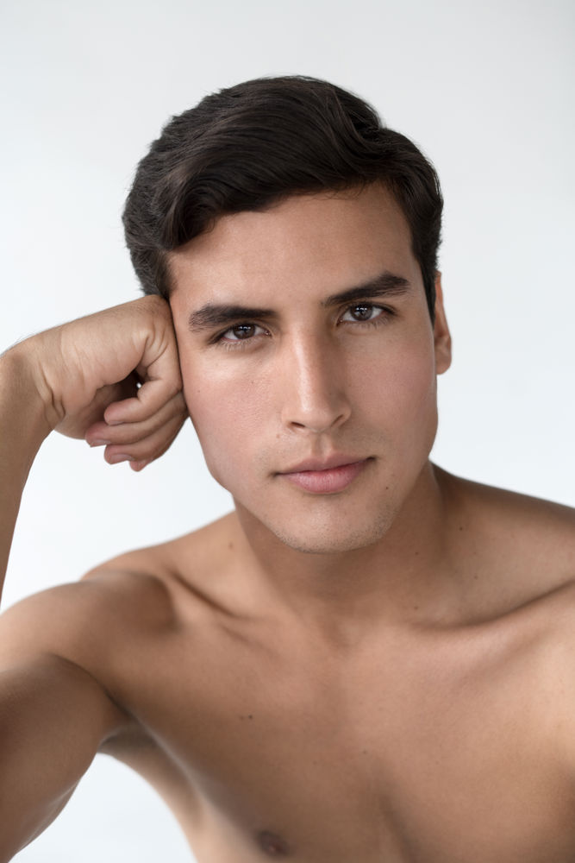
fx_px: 1197
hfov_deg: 27.0
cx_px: 288
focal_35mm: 50
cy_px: 432
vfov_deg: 39.6
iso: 320
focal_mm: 50
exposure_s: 1/100
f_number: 3.2
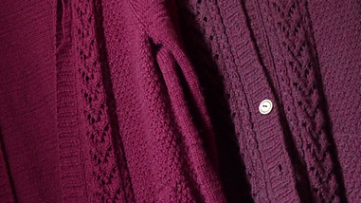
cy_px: 148
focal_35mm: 75
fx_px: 718
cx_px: 192
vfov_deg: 16.0
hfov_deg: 28.2
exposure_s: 1/3.2
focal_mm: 7.4
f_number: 2.8
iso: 400
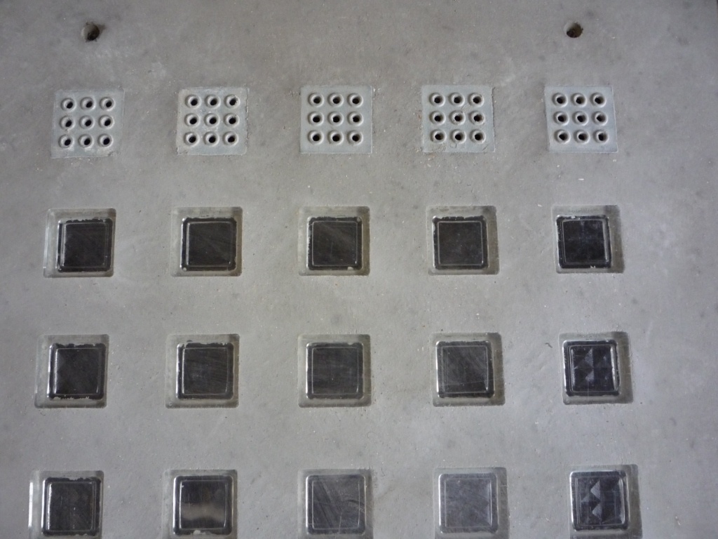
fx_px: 622
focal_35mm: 30
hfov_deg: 60.0
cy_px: 270
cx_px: 359
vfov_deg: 46.8
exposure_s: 1/30
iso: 320
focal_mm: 5.2
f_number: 3.3
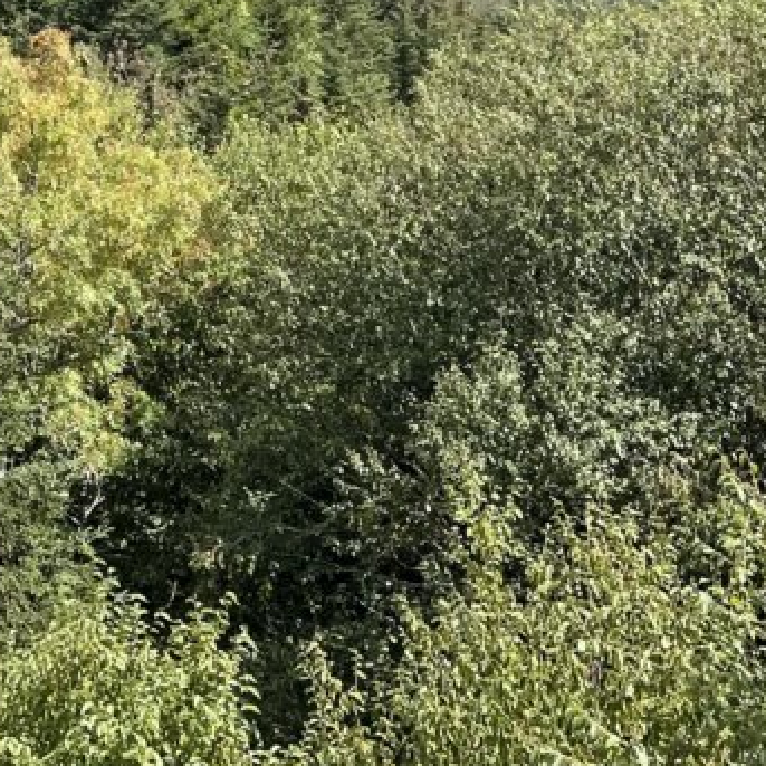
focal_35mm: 103
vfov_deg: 15.2
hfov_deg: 16.3
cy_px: -500
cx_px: -105
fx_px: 2579
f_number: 1.6
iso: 32
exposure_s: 1/3401
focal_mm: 4.2
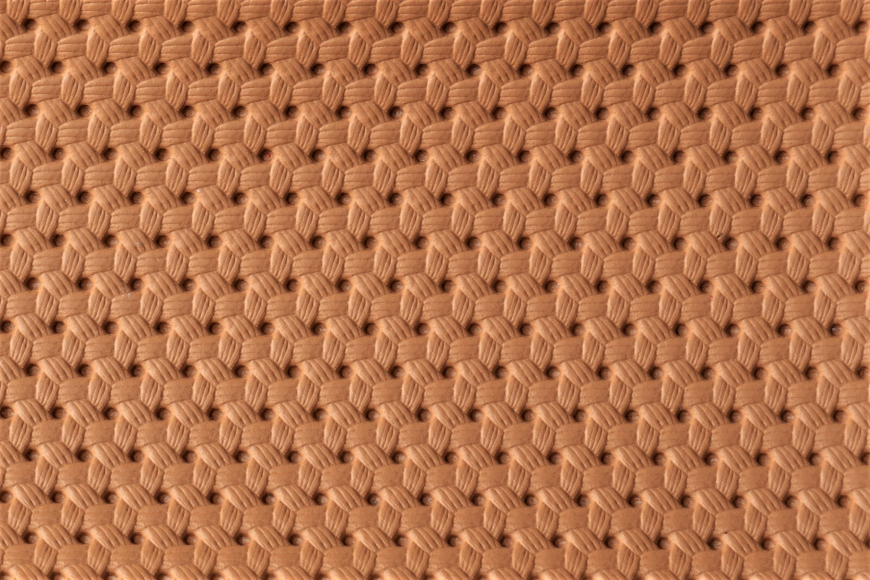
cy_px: 290
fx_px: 1993
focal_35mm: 82
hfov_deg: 24.6
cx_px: 435
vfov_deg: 16.5
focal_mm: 55
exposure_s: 1/125
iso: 400
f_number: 8
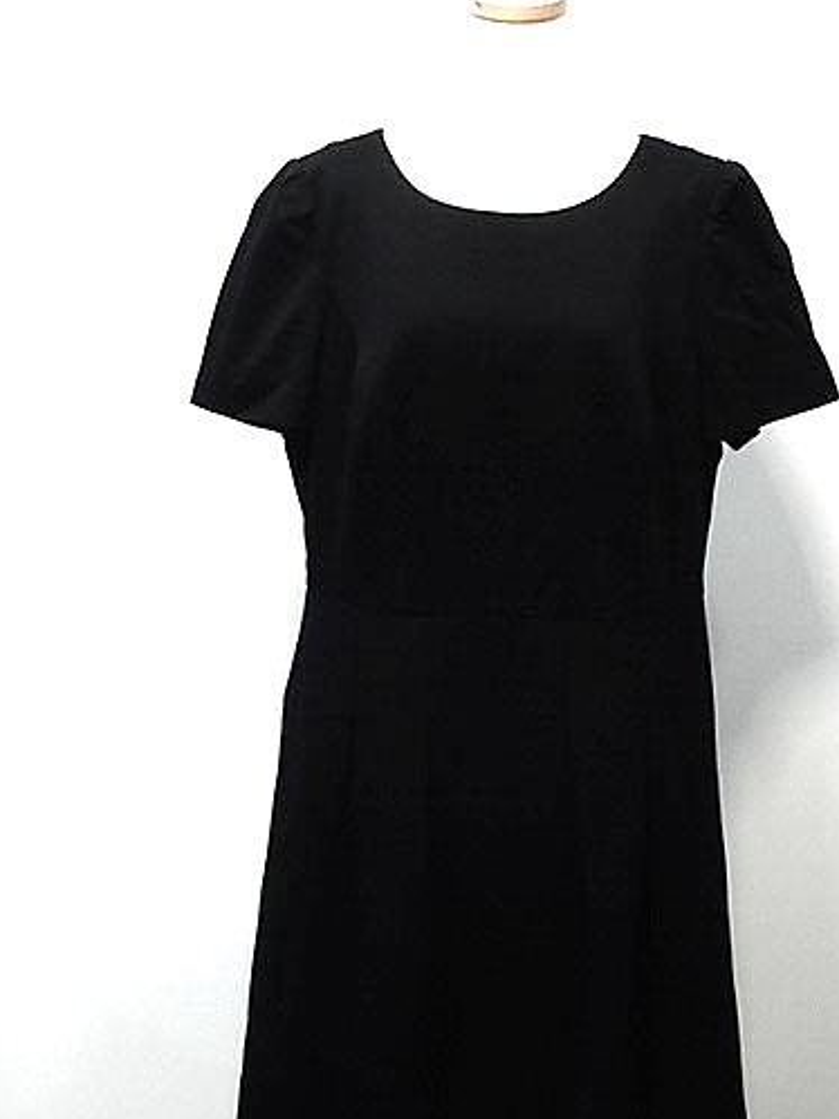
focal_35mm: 59
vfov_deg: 32.6
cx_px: 467
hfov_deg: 24.8
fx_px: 1907
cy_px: 657
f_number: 3.1
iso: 200
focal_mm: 8.41
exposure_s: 1/100
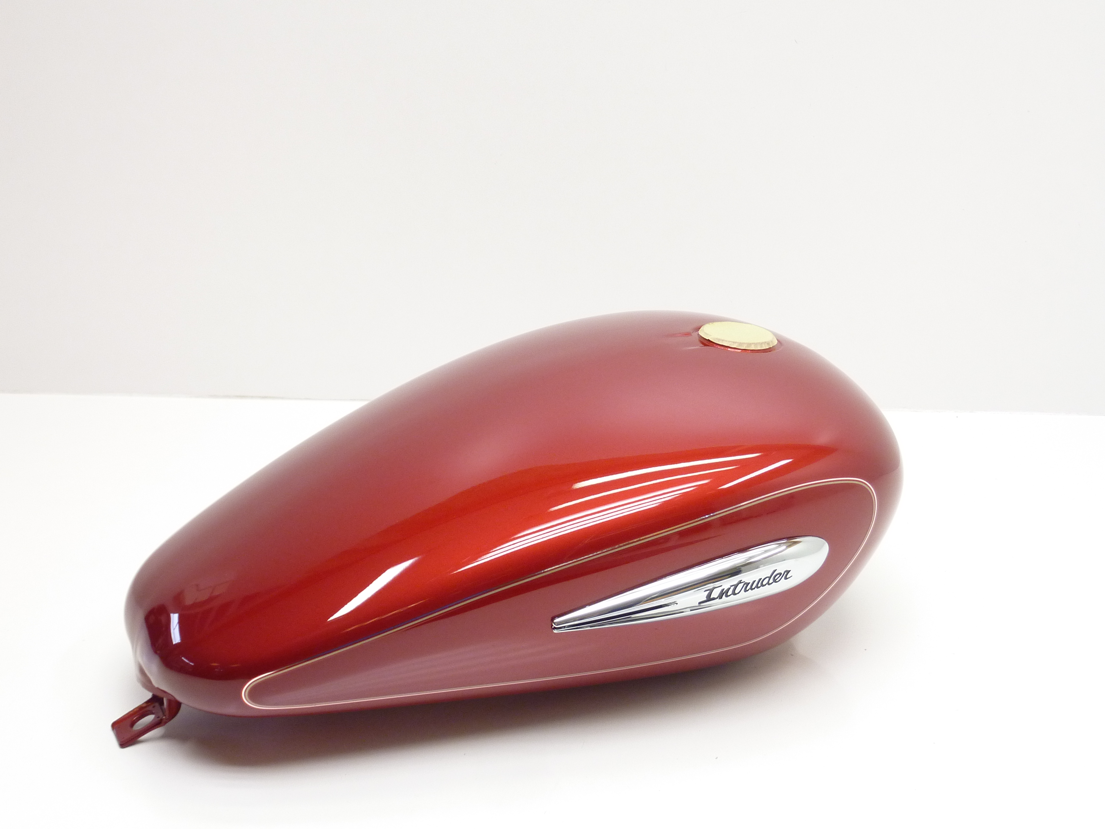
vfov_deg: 24.8
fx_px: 1883
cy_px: 414
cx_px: 552
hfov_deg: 32.7
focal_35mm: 59
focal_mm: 9.7
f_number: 3.9
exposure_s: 1/40
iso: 200
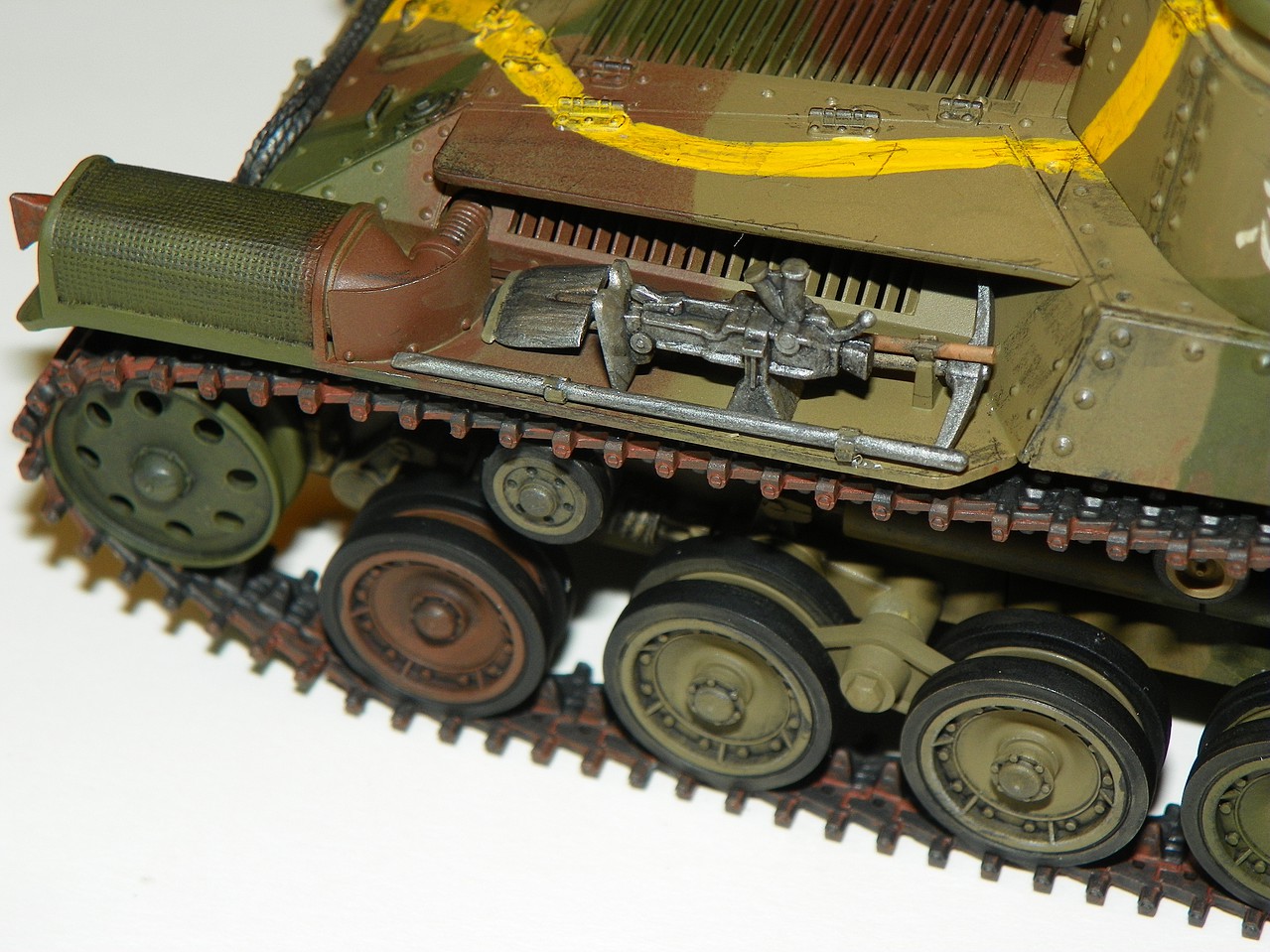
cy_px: 476
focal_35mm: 92
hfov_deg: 21.3
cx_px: 635
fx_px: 3375
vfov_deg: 16.1
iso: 64
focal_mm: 16.4
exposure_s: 1/125
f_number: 4
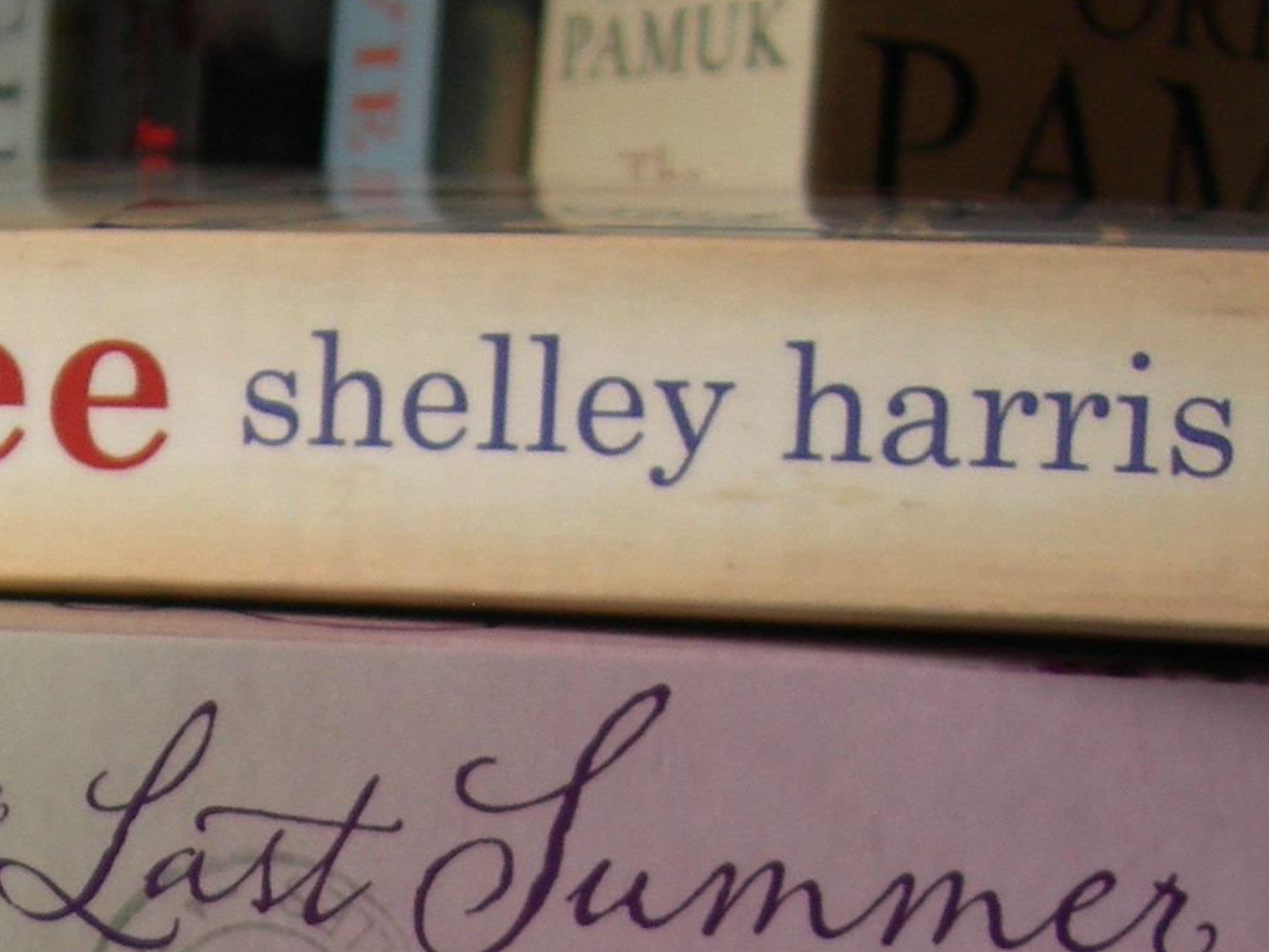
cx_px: 115
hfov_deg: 16.5
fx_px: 4326
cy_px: 1359
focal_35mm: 118
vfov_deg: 12.1
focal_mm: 7.8
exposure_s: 1/33
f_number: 2.8
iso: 50
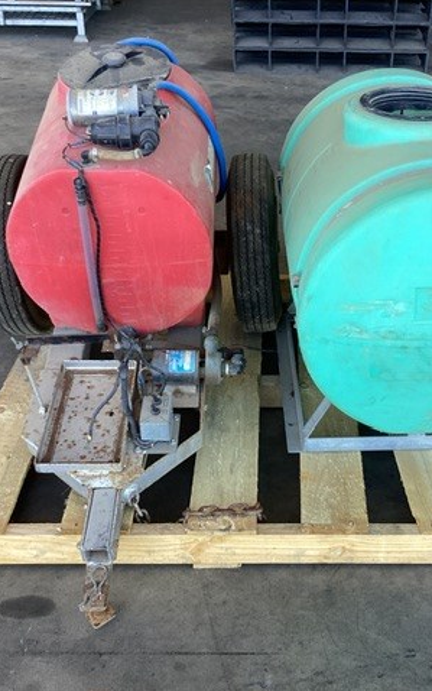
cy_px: 346
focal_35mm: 44
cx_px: 295
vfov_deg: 45.3
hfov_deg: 29.0
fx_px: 828
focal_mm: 3.3
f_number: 2.4
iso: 40
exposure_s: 1/100
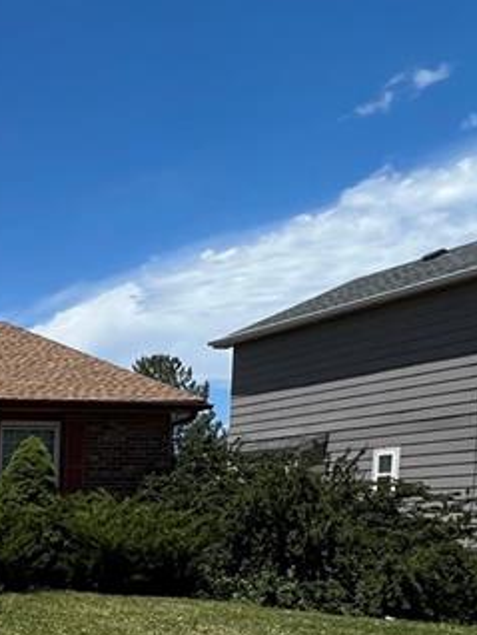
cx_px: -409
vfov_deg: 35.7
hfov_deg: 20.1
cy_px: 613
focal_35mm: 49
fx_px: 899
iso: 32
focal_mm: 1.57
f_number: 1.8
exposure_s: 1/3040
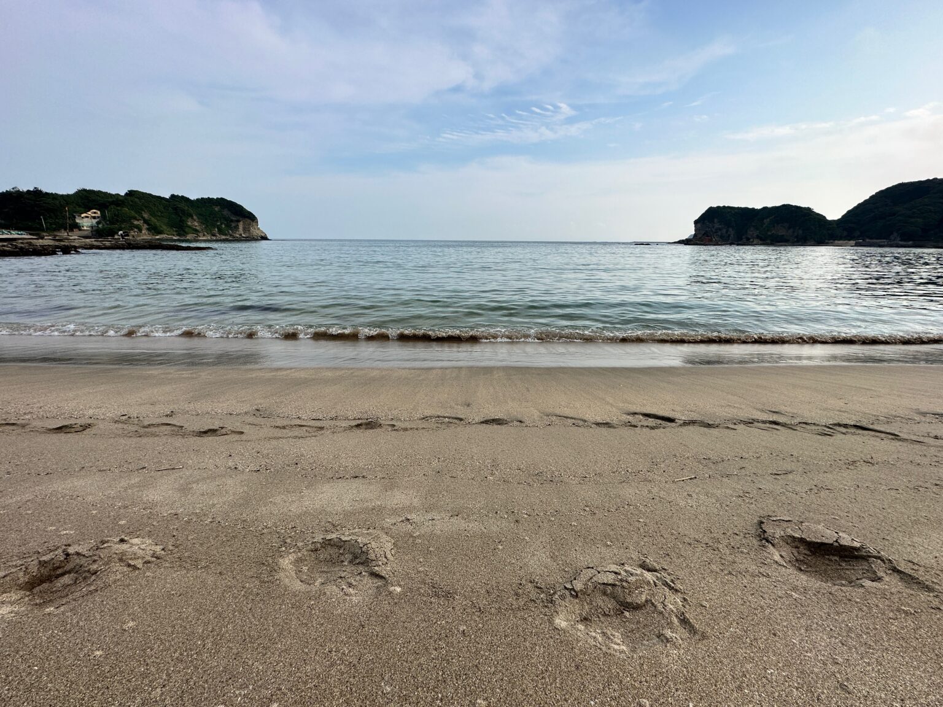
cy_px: 354
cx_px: 472
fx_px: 381
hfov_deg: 102.1
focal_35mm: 14
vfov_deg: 85.7
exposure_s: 1/2212
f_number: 2.2
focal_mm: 2.22
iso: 50
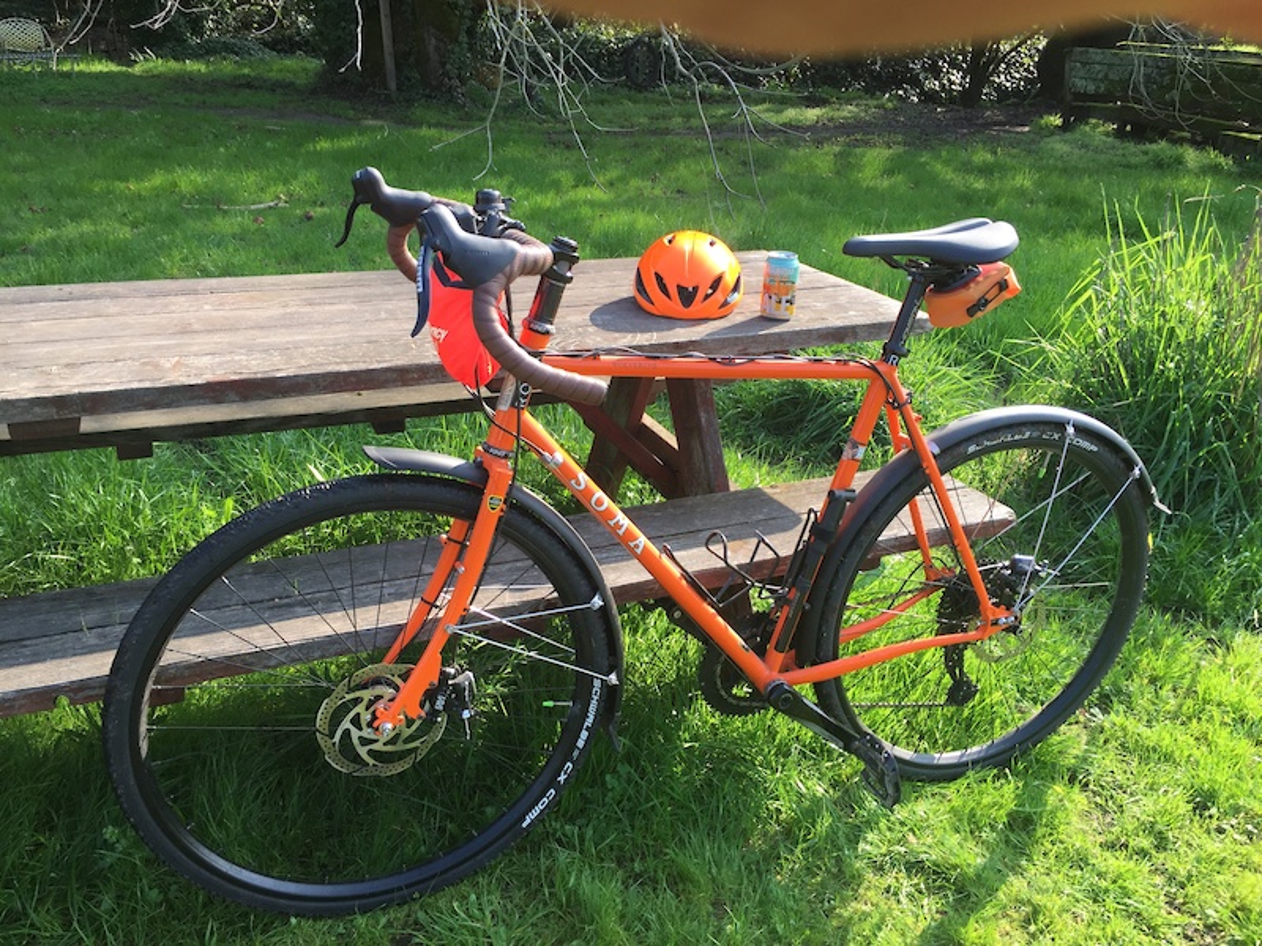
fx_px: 1057
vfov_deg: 48.2
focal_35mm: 29
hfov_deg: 61.7
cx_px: 631
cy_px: 473
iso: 32
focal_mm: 4.15
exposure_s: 1/363
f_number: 2.2
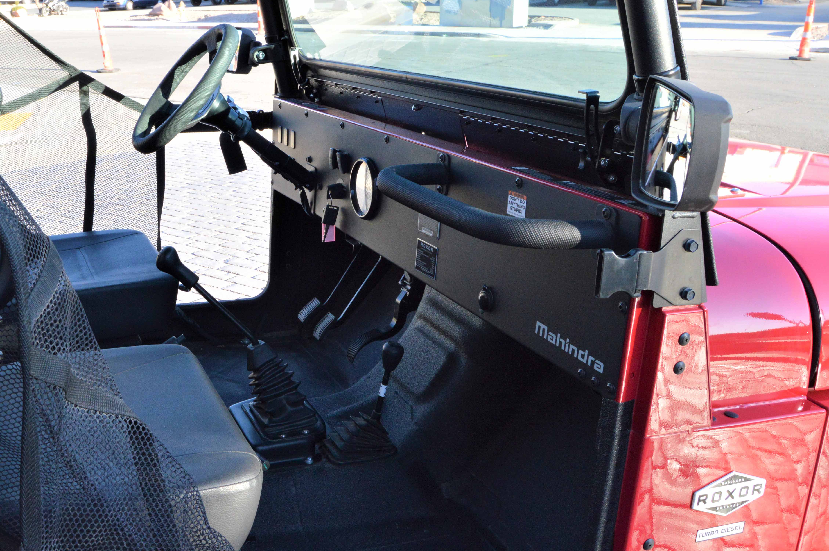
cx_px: 288
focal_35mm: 36
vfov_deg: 36.8
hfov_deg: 52.3
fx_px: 828
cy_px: 242
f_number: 11
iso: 800
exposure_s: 1/160
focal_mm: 18
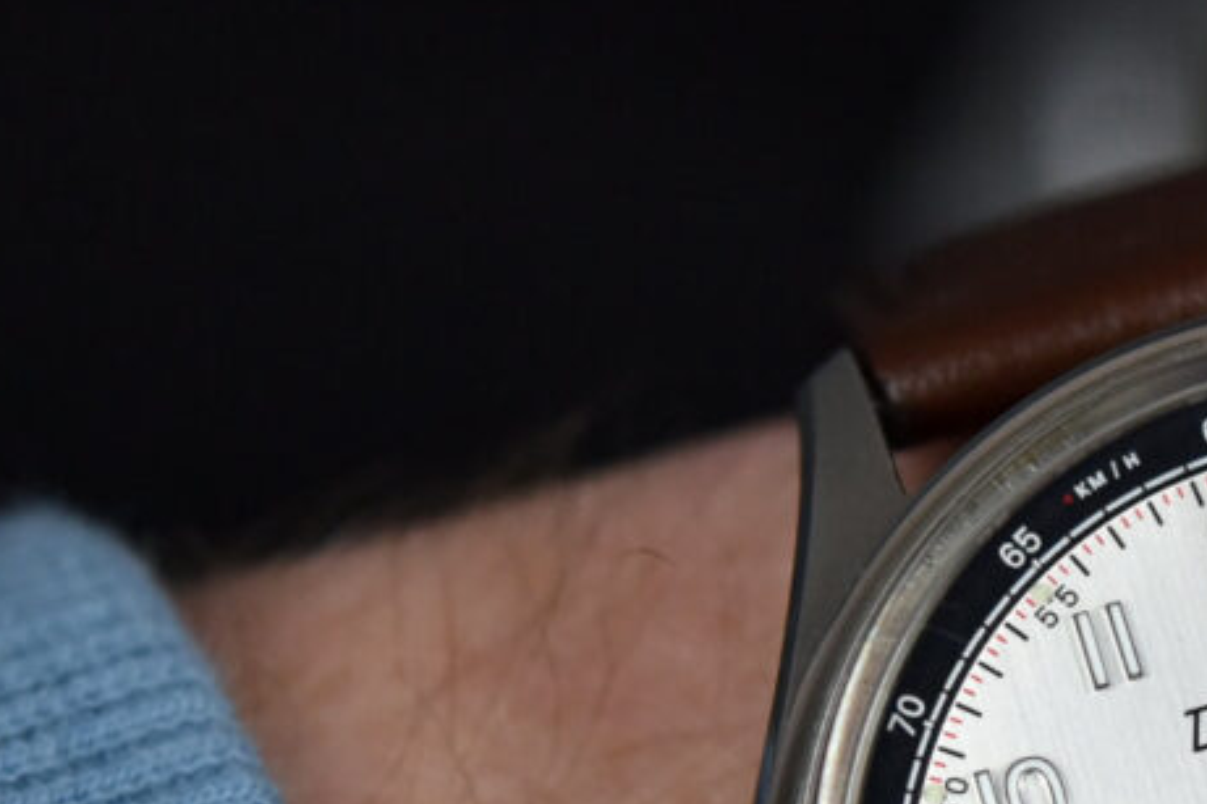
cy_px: 914
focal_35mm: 200
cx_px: 1325
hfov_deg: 10.2
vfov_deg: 6.8
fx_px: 6703
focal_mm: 60
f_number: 5.6
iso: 2000
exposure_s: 1/320
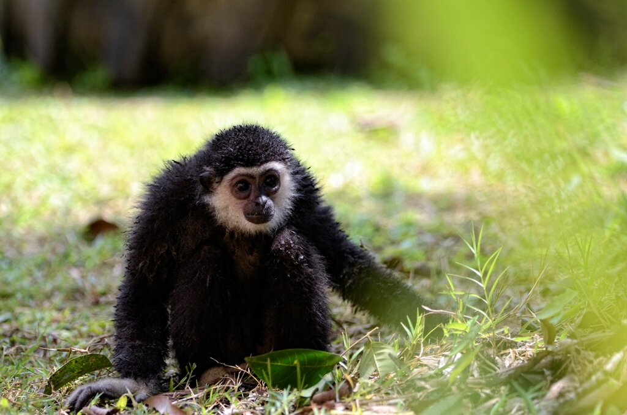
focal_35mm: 450
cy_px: 208
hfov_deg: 4.6
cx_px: 314
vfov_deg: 3.0
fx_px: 7820
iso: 400
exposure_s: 1/1600
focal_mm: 300
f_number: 2.8
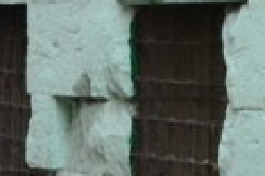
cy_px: 26
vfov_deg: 7.7
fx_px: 1296
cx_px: 586
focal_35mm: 176
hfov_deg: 10.4
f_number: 7.1
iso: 200
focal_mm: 17
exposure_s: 1/25
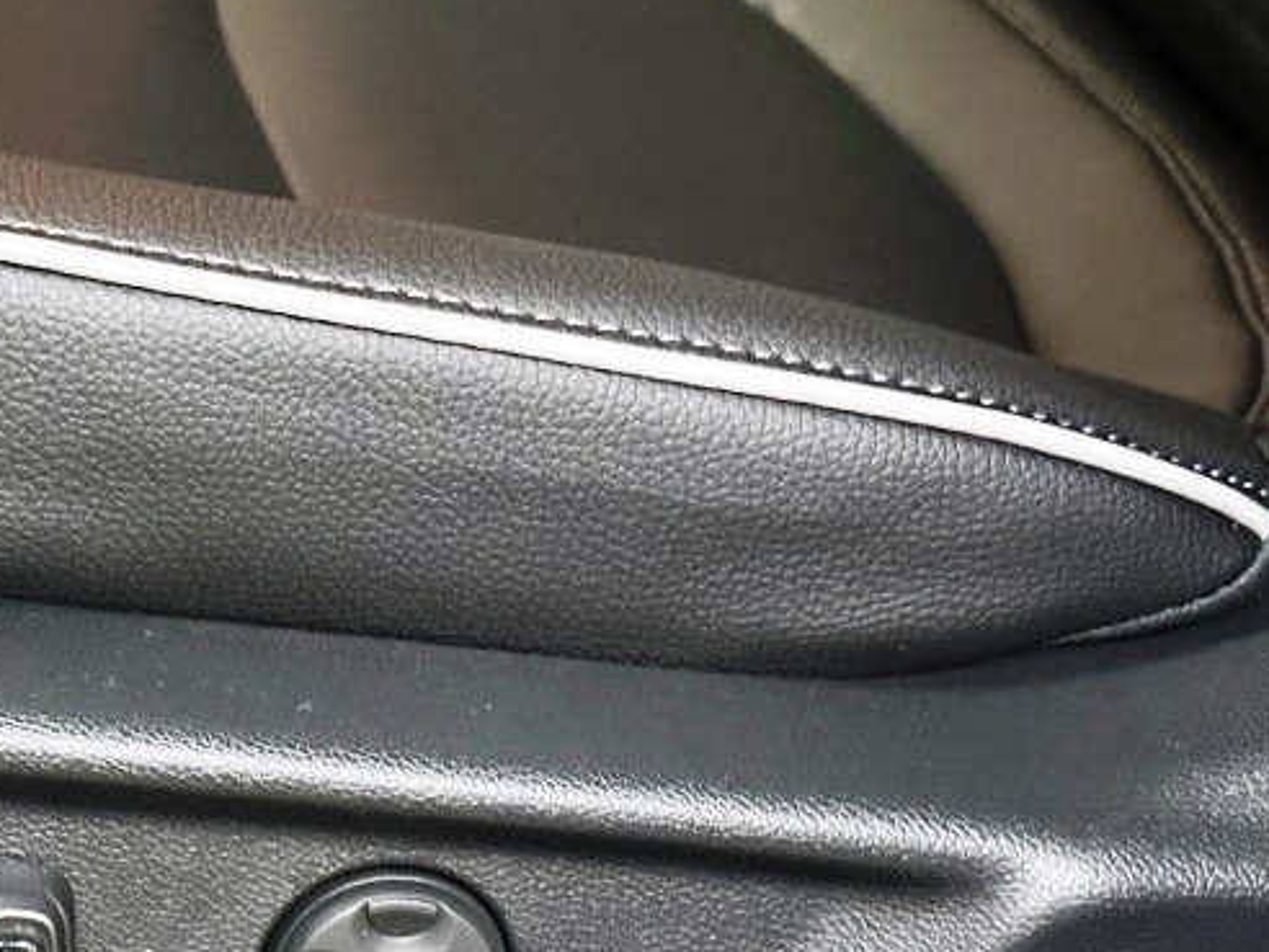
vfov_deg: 14.5
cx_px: -39
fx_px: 3666
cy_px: 980
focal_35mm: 100
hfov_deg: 19.0
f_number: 1.78
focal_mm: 6.86
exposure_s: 1/30
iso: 640
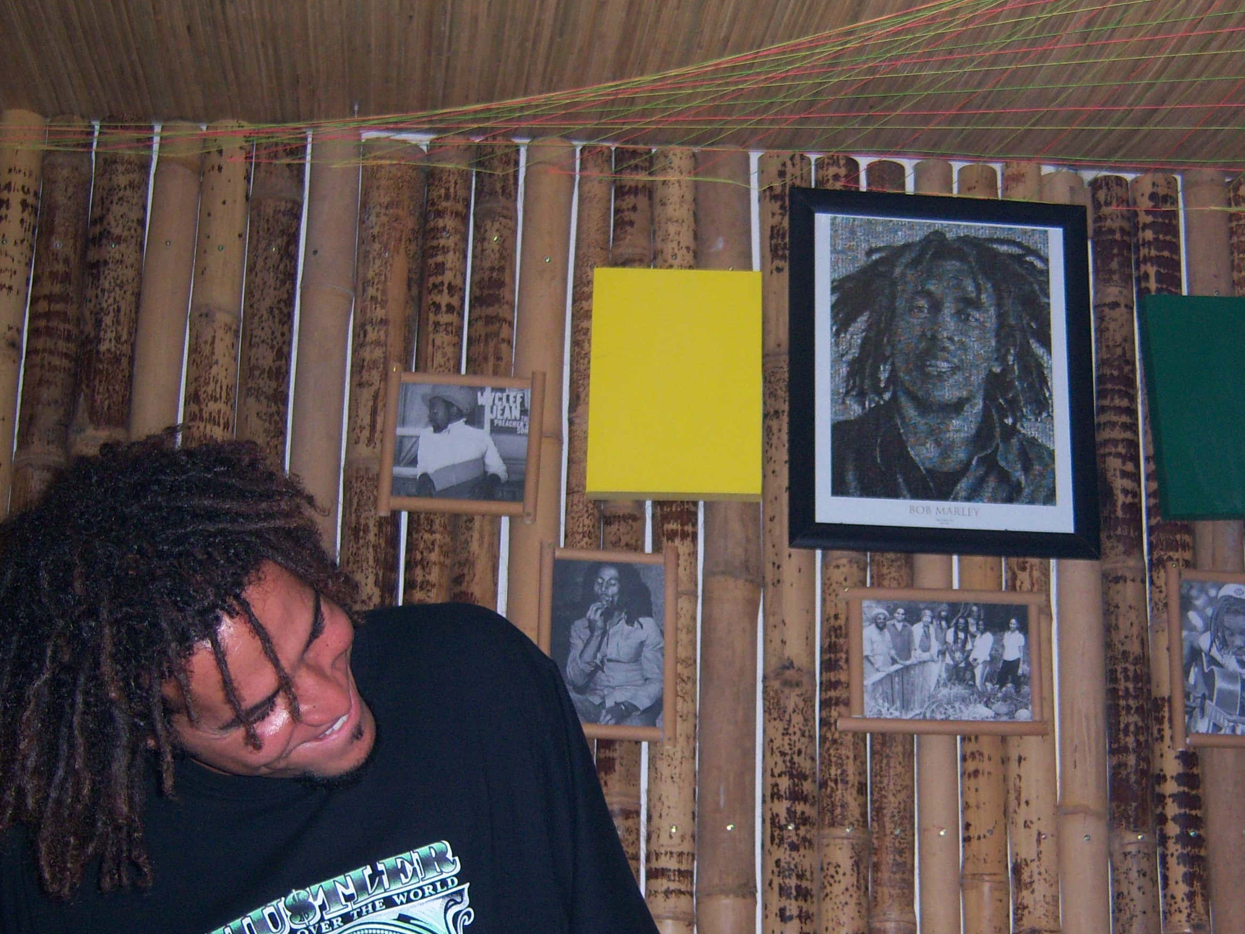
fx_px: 2014
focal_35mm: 56
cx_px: 816
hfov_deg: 34.1
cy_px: 587
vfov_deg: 26.0
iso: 160
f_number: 2.8
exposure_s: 1/60
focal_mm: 7.5
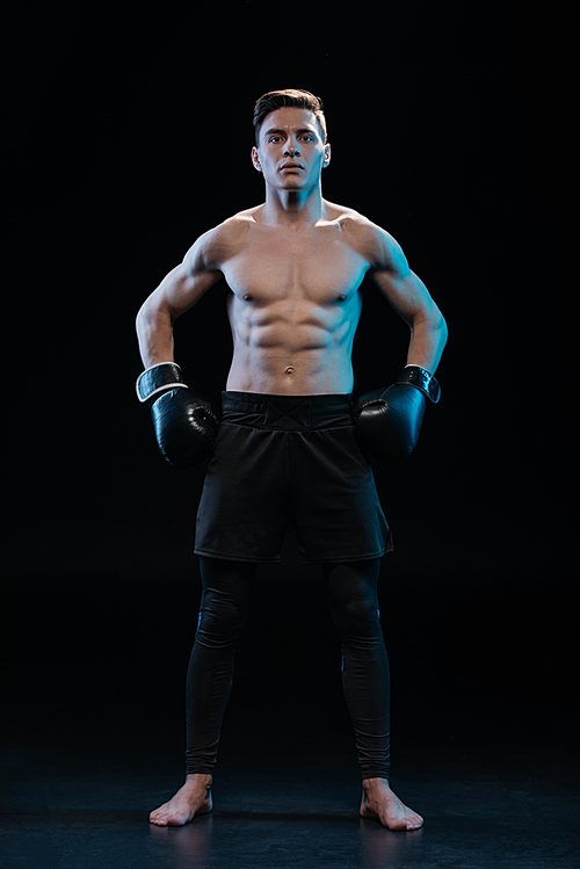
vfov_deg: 23.9
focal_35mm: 85
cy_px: 434
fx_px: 2052
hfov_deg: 16.1
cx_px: 290
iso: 100
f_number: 5.6
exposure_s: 1/200
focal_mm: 85
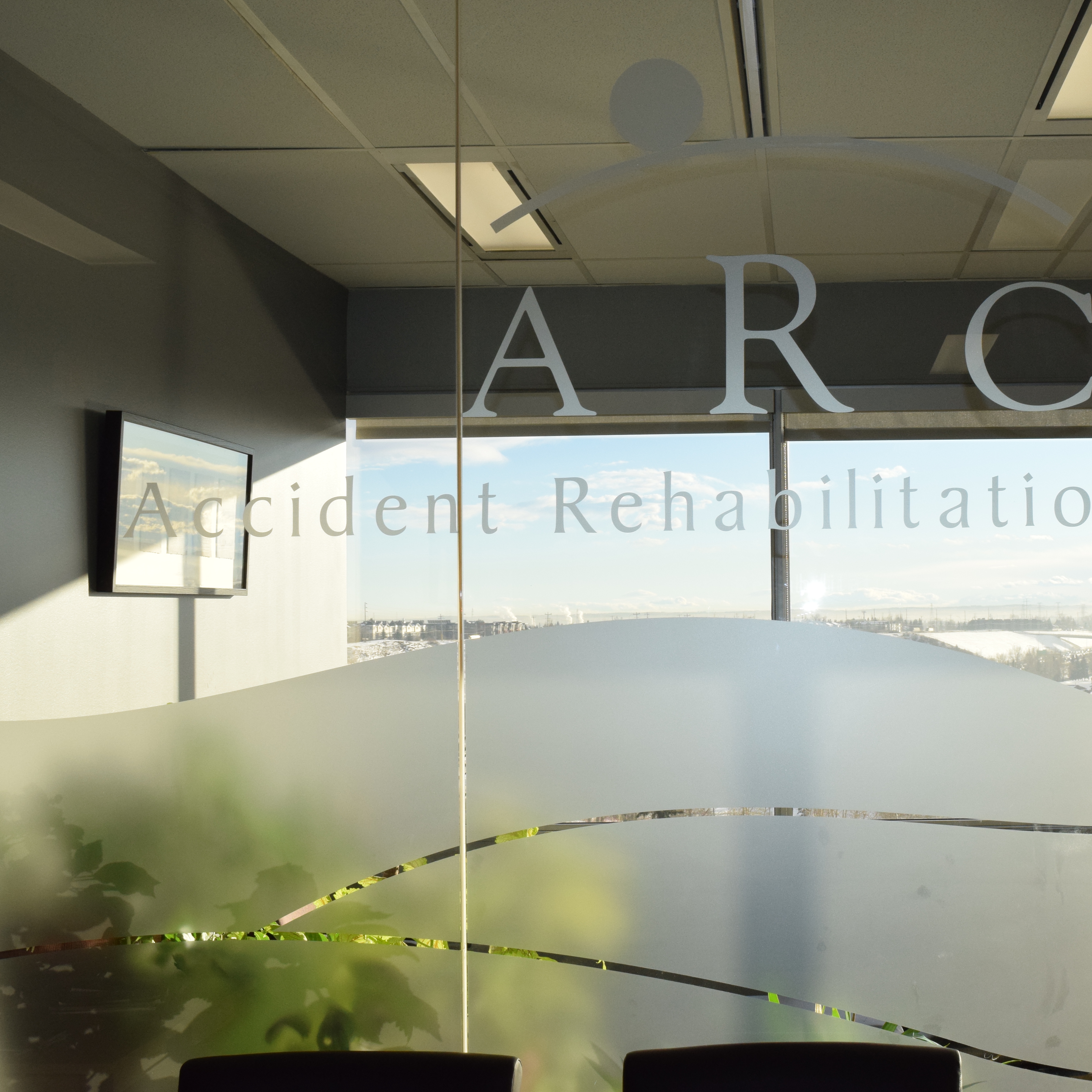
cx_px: 814
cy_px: 545
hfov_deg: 30.3
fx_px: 1986
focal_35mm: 56
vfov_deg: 30.7
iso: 800
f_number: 14
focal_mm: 29
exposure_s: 1/200
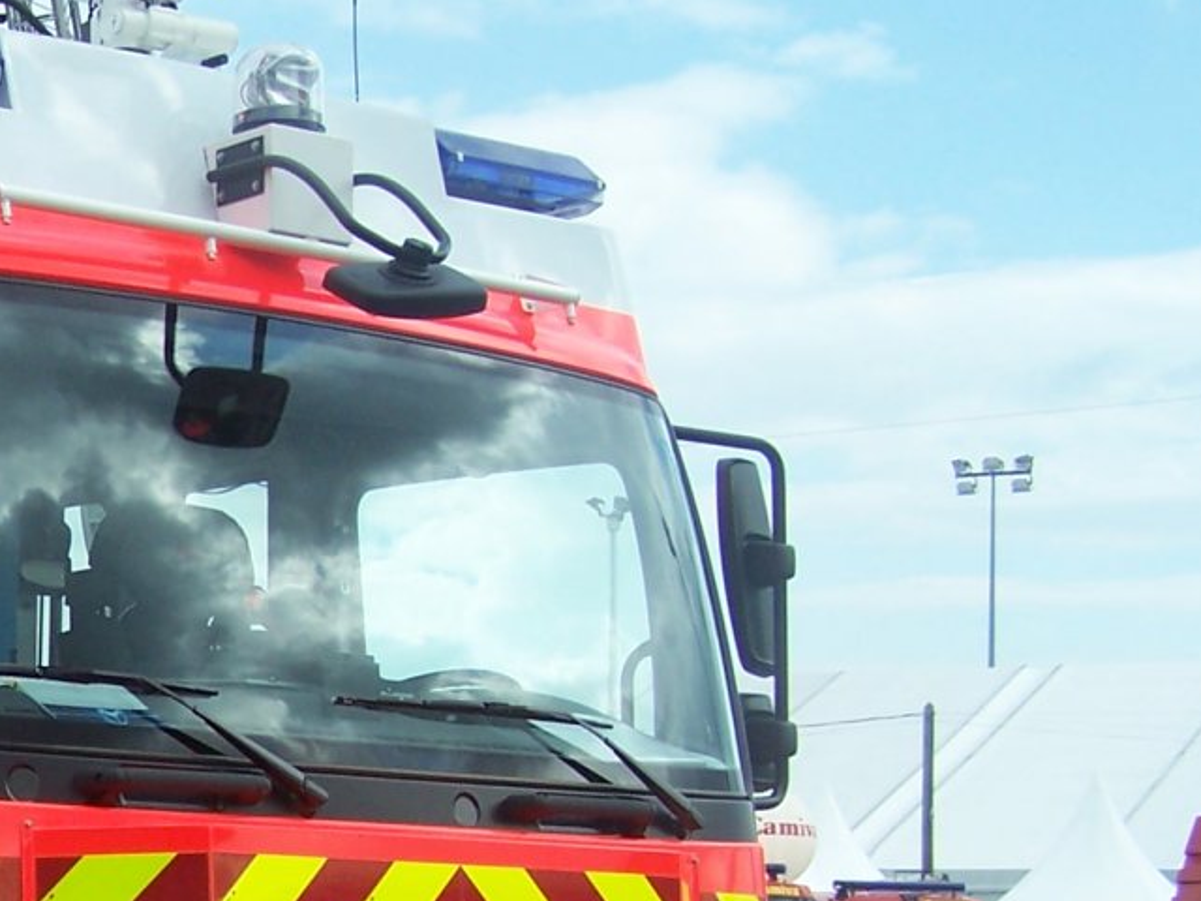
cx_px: -272
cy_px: 931
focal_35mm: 95
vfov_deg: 15.2
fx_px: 3296
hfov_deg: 19.4
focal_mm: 6.3
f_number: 2.8
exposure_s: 1/750
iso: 80
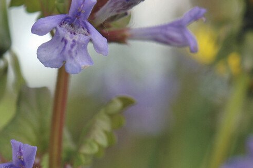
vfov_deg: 7.2
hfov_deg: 10.9
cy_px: 163
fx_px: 1326
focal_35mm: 189
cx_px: 48
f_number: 8
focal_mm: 60
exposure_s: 1/160
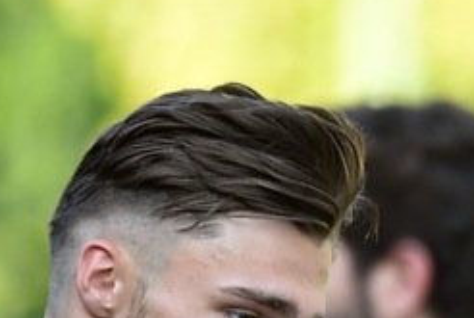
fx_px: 19298
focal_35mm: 1463
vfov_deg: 0.9
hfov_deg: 1.4
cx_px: 674
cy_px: 538
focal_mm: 400
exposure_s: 1/1000
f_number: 4
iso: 800
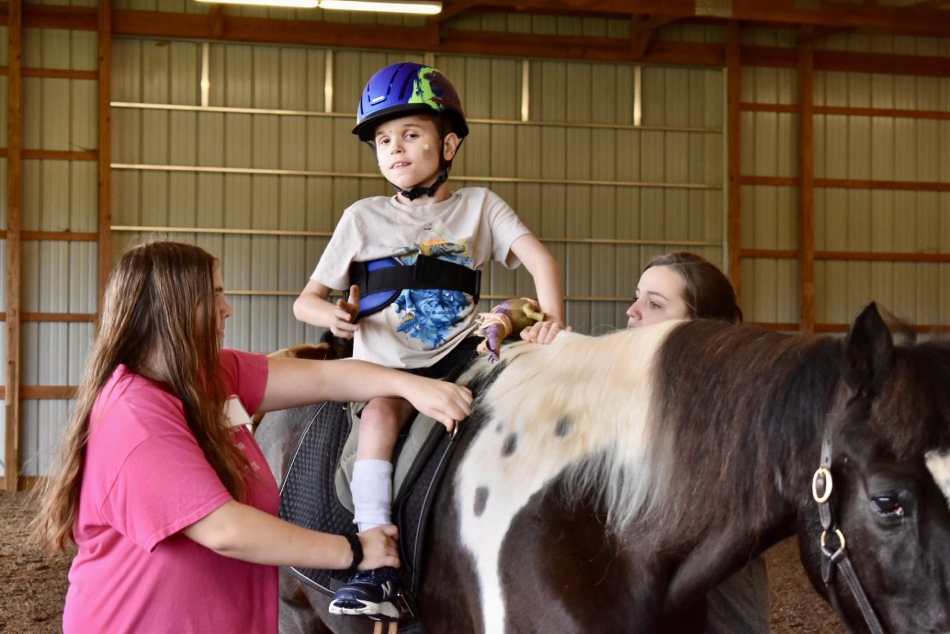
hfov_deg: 24.6
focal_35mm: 82
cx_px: 475
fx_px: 2177
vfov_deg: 16.6
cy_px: 317
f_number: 5.6
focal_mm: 55
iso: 800
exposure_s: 1/125
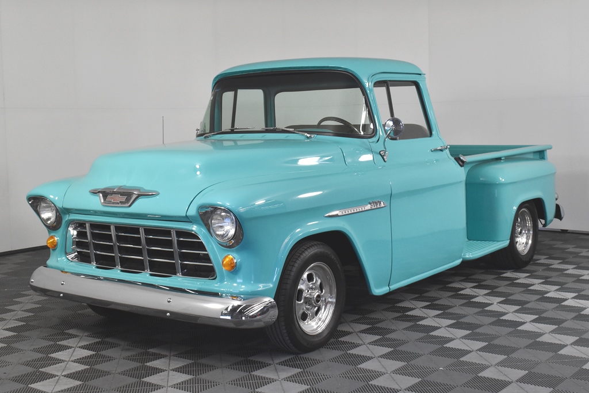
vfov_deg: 28.1
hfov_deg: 41.1
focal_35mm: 48
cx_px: 294
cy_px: 196
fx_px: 785
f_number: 10
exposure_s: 1/400
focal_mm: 32
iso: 1600
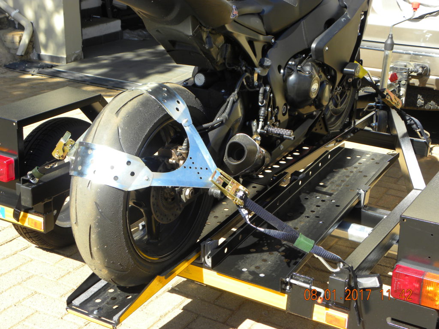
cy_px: 164
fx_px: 736
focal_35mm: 58
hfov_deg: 33.2
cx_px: 220
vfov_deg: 25.2
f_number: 4
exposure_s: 1/183
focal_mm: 10.3
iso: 64
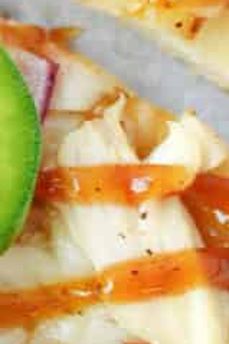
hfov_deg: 5.6
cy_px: -138
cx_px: -288
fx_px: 2267
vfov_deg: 8.5
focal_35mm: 237
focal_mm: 35
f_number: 4.5
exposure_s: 1/80
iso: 400
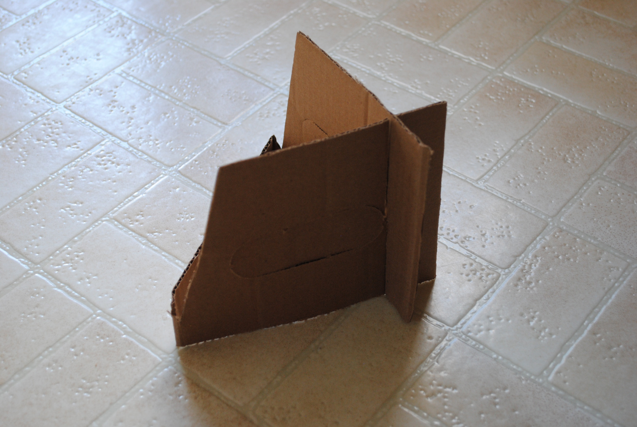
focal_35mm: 60
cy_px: 214
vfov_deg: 22.7
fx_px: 1063
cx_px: 318
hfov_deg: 33.4
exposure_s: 1/30
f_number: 5.3
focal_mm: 40
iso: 400
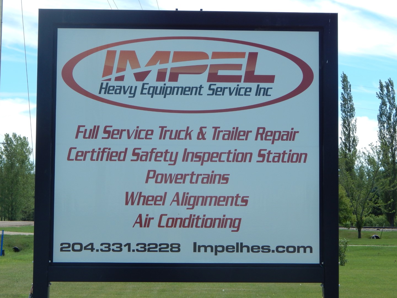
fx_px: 986
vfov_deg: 17.2
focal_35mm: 86
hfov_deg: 22.8
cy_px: 149
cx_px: 198
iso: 125
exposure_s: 1/640
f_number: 4.3
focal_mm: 15.3
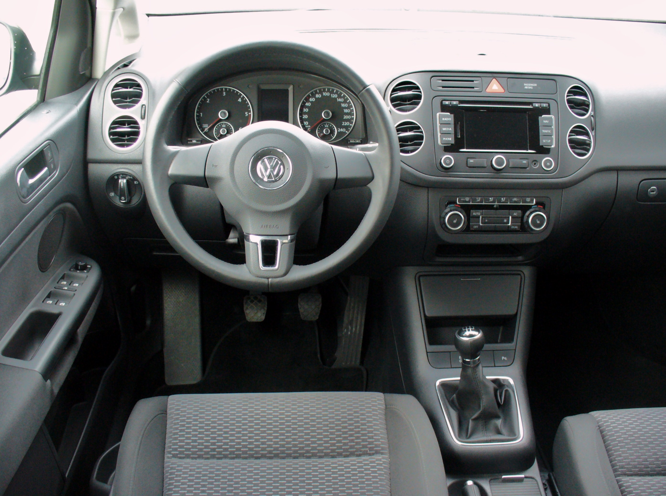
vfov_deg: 38.5
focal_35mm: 37
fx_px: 710
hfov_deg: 50.2
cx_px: 333
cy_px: 248
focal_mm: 6.1
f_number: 2.8
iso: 200
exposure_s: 1/30
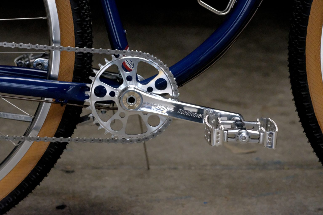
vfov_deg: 16.3
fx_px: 754
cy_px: 108
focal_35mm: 84
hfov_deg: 24.2
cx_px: 162
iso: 10000
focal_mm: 56
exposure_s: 1/1000
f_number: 4
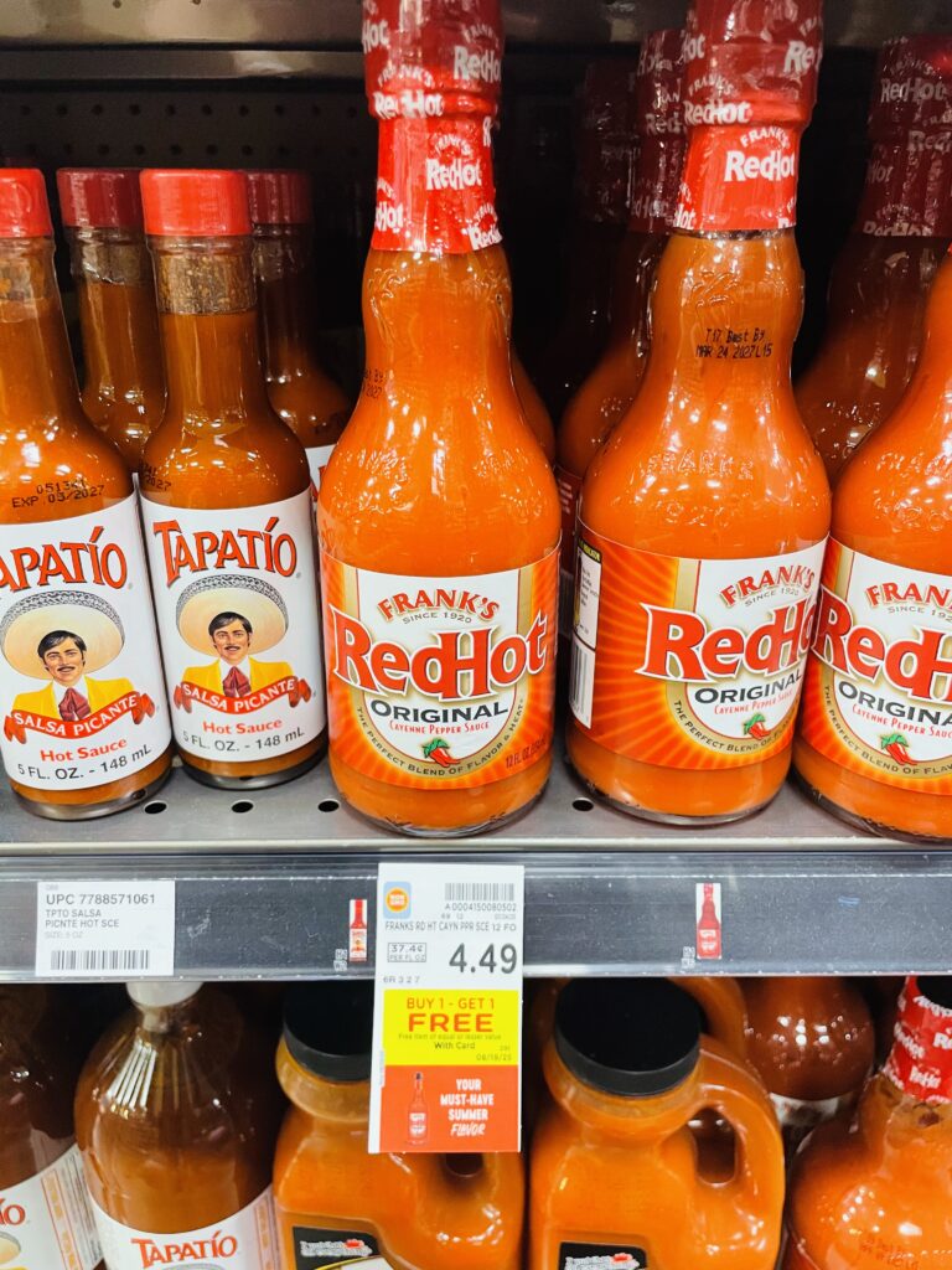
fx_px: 953
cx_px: 476
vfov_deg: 67.3
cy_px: 635
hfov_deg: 53.1
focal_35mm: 26
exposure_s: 1/60
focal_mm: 4.2
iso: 320
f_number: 1.6
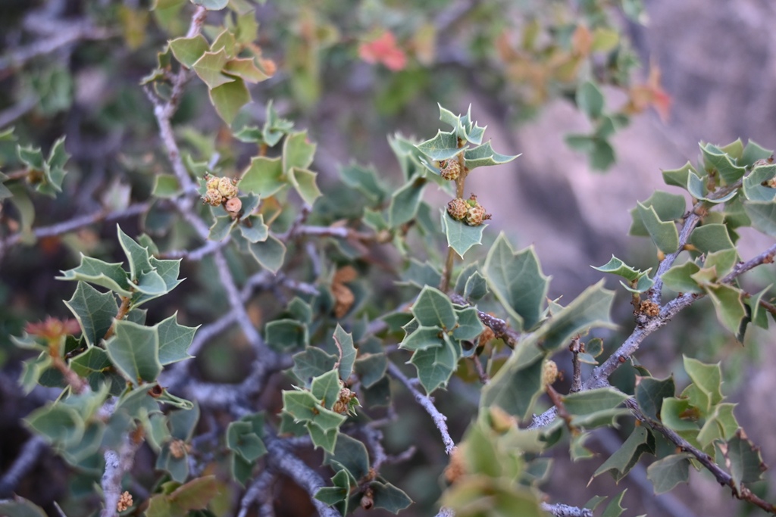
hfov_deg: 52.2
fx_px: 792
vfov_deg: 36.2
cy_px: 258
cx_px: 388
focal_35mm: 37
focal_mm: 24.5
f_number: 4.2
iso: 400
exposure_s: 1/125
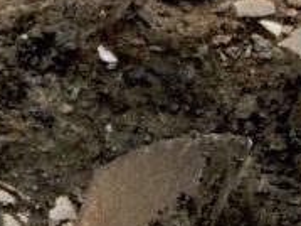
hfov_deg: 8.4
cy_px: -474
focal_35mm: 215
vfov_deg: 6.3
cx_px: -442
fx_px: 1868
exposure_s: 1/209
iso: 20
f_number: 2.2
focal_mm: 2.87
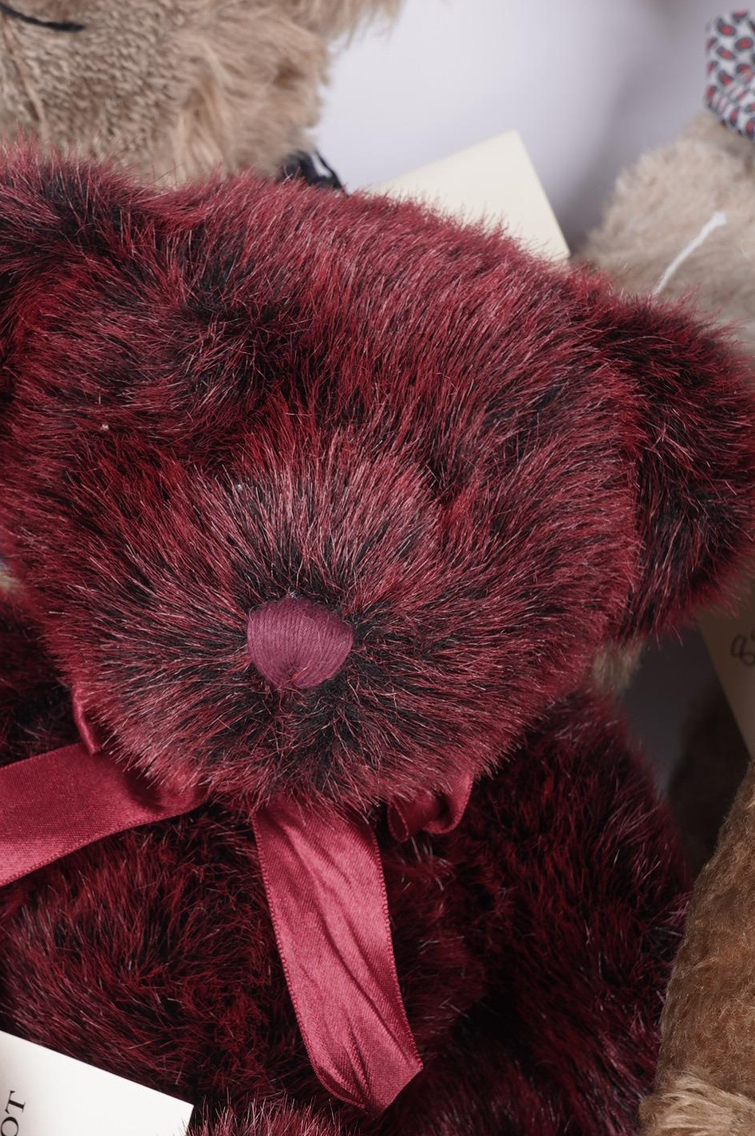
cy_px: 707
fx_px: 2332
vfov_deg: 27.3
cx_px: 256
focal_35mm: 74
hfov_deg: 18.3
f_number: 11
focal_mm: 35
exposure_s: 1/160
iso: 100
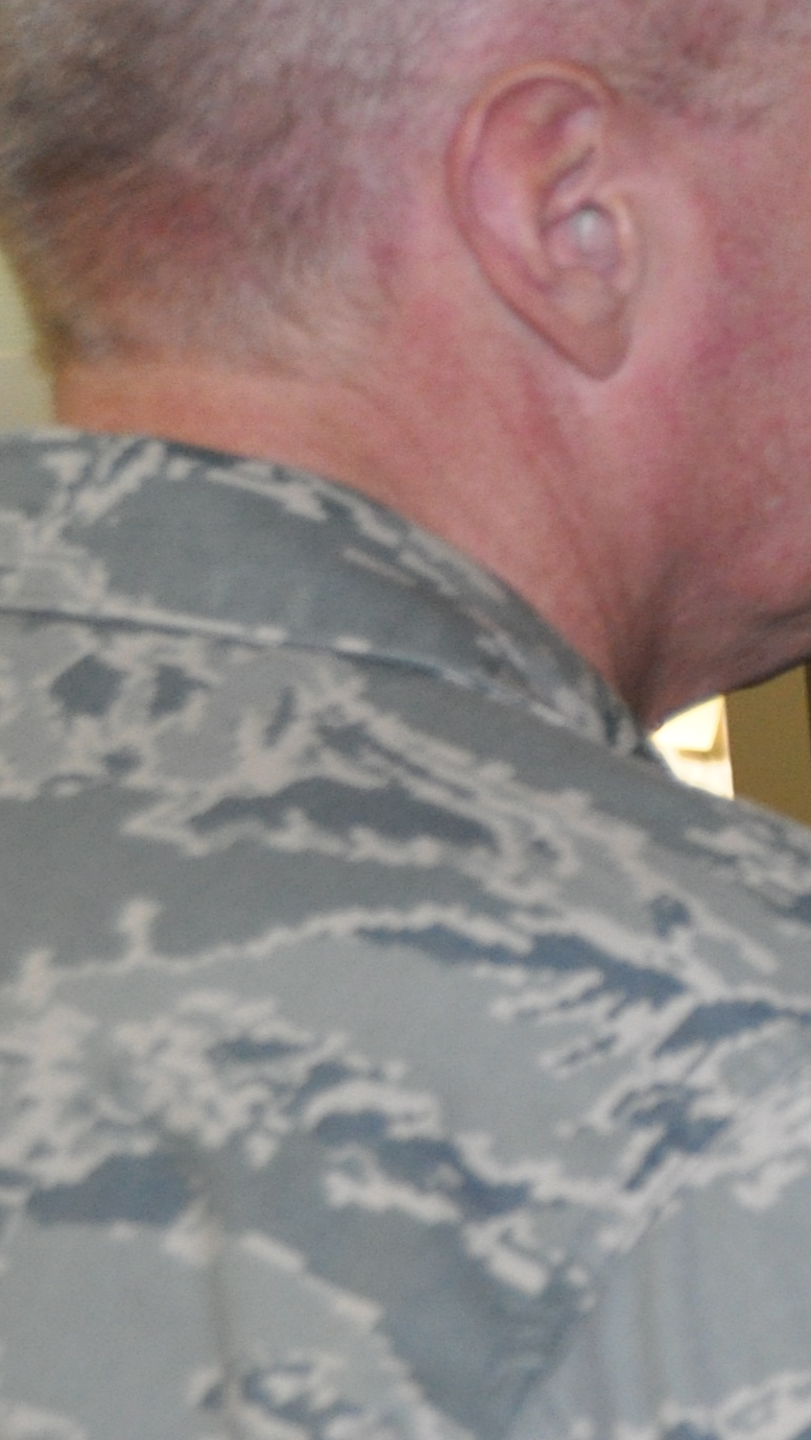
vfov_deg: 18.3
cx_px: 2232
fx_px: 4470
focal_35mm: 117
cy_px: 927
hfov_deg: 8.9
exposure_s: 1/60
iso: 800
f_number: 3.8
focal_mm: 24
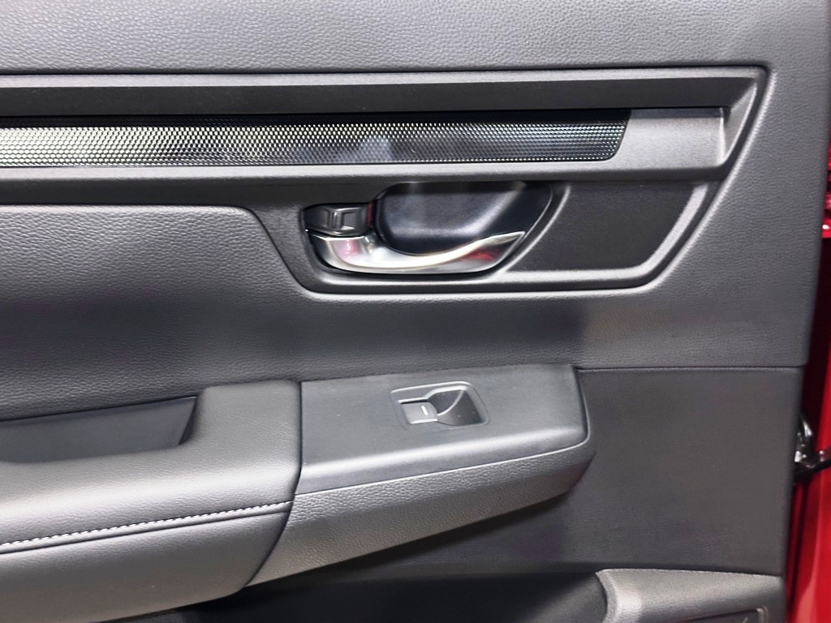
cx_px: 416
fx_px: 1152
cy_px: 312
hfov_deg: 39.7
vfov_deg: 30.3
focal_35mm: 48
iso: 640
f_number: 1.78
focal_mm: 6.86
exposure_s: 1/30
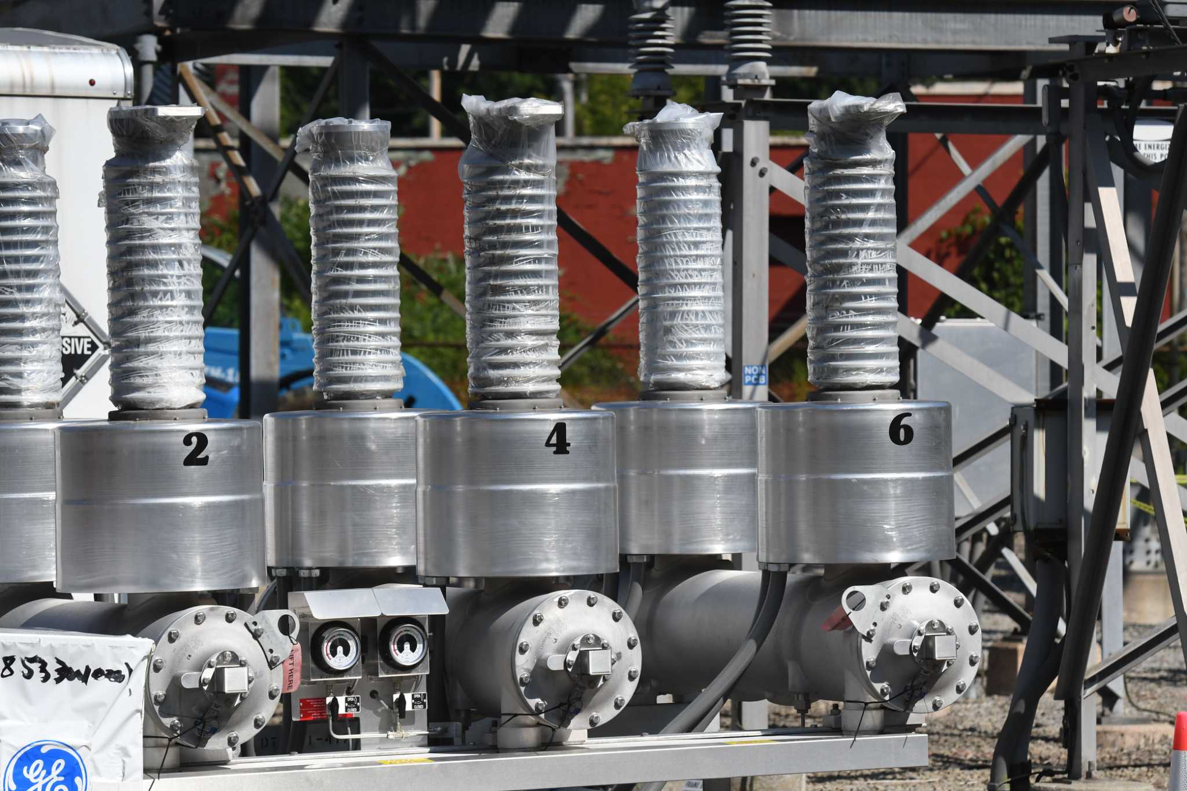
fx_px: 6181
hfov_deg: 11.0
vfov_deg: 7.3
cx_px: 594
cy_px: 396
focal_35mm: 188
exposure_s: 1/8000
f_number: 6.3
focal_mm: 125
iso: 1000
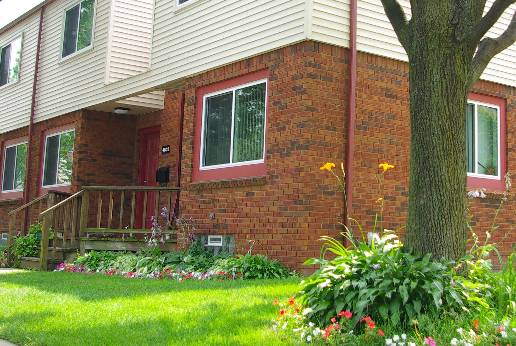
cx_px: 314
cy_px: 85
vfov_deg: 24.0
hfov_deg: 35.5
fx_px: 802
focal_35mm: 56
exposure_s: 1/125
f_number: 4.5
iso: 100
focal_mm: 21
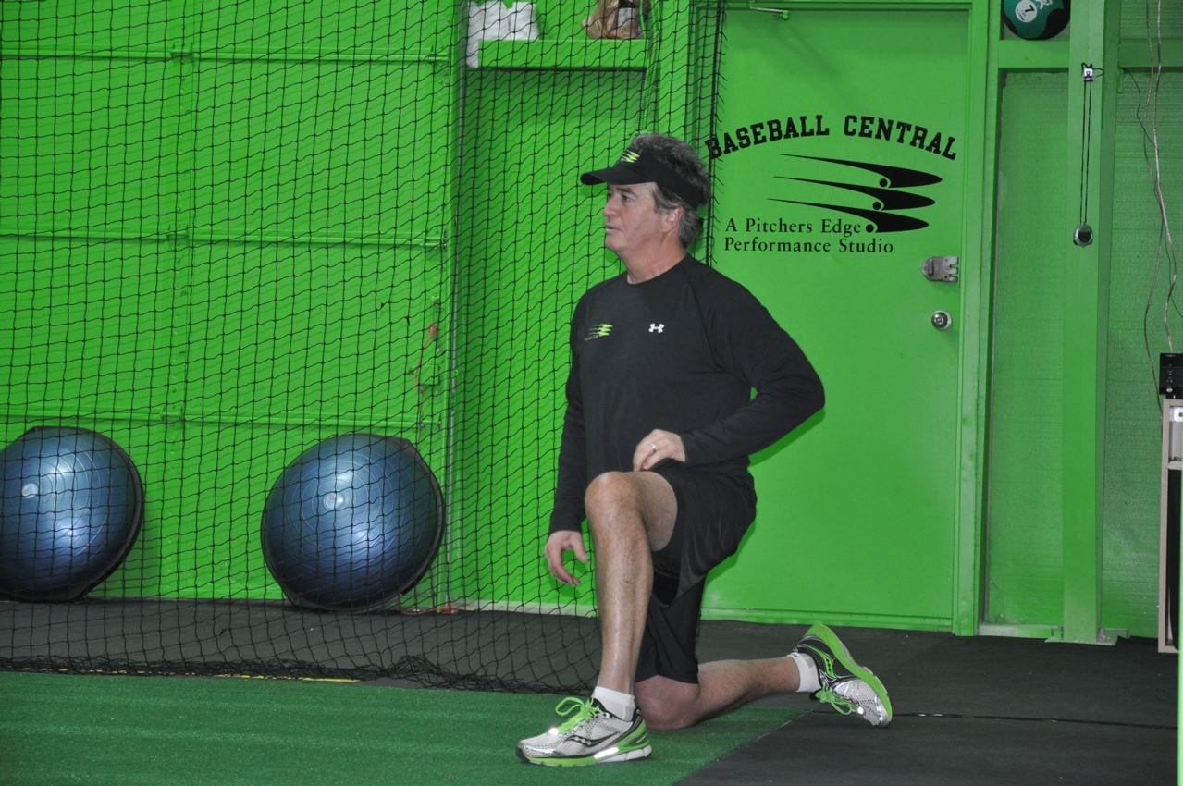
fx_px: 3447
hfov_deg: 19.5
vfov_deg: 13.0
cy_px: 393
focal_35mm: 105
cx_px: 592
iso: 800
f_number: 4.5
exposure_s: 1/60
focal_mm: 70
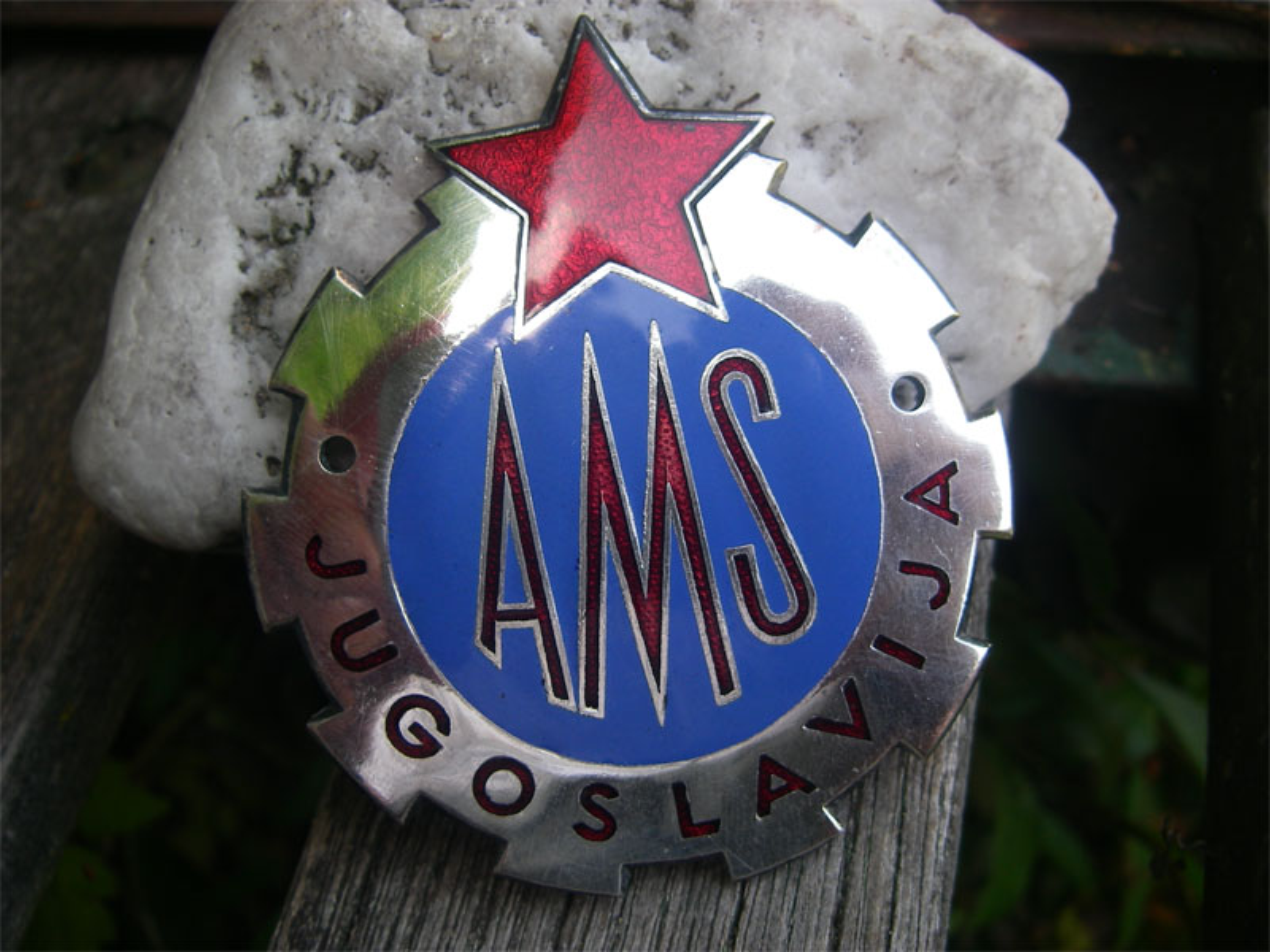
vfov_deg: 37.7
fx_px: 1394
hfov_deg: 49.0
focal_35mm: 38
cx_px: 635
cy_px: 476
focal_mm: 6.3
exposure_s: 1/60
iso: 64
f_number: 3.3
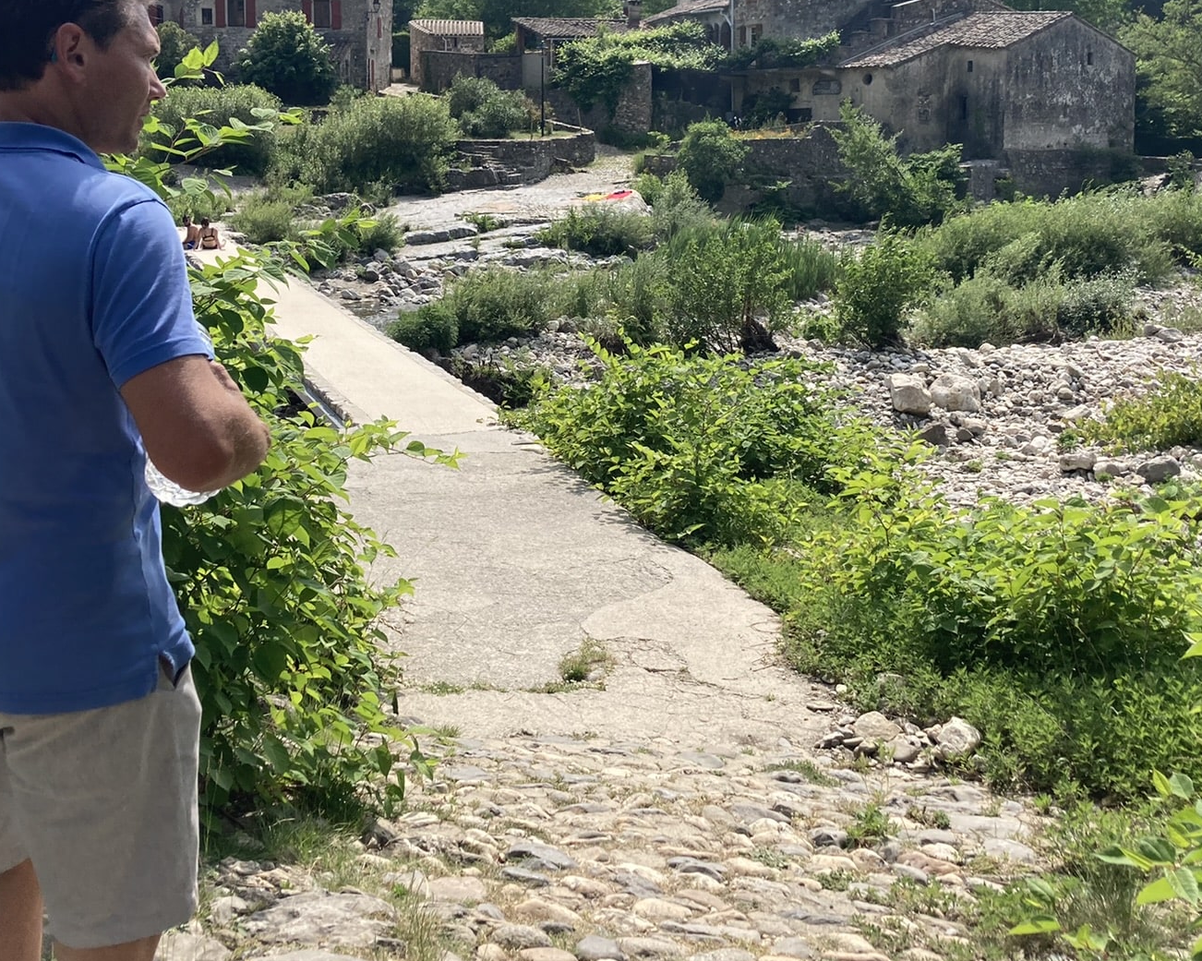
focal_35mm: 43
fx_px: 1529
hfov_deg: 42.9
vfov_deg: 34.5
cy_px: 316
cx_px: 623
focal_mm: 3.99
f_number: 1.8
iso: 20
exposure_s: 1/1869
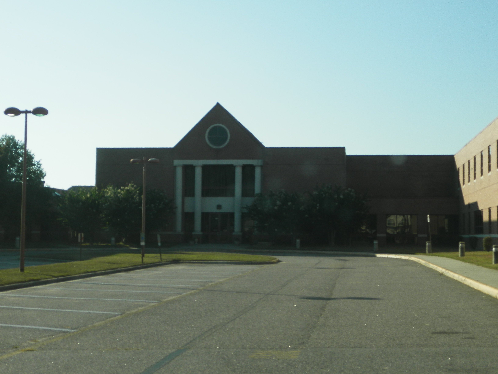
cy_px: 187
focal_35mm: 55
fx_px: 791
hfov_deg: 34.9
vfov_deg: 26.6
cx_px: 249
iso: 80
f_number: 10.7
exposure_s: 1/100
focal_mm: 9.9
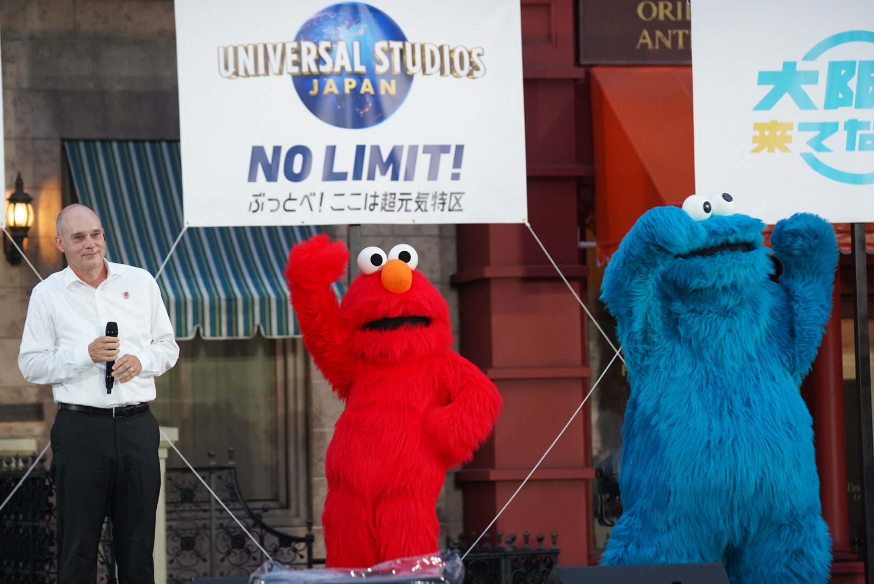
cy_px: 292
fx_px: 3766
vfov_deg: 8.9
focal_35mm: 155
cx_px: 437
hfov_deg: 13.2
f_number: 4
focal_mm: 155
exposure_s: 1/640
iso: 5000
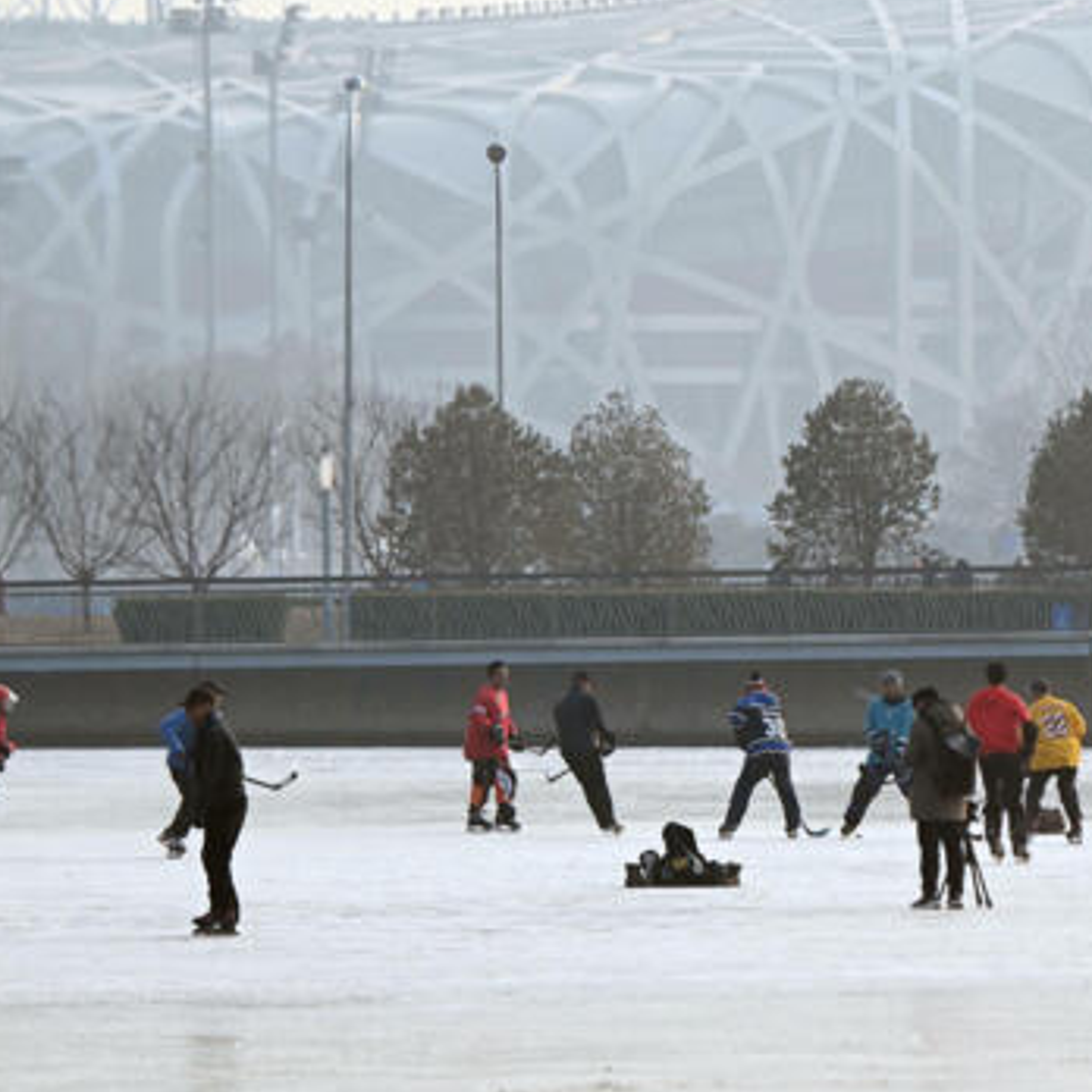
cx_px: 838
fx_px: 15061
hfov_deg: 4.2
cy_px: 475
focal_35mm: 422
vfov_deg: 4.2
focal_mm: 240
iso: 400
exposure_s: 1/1250
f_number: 5.3
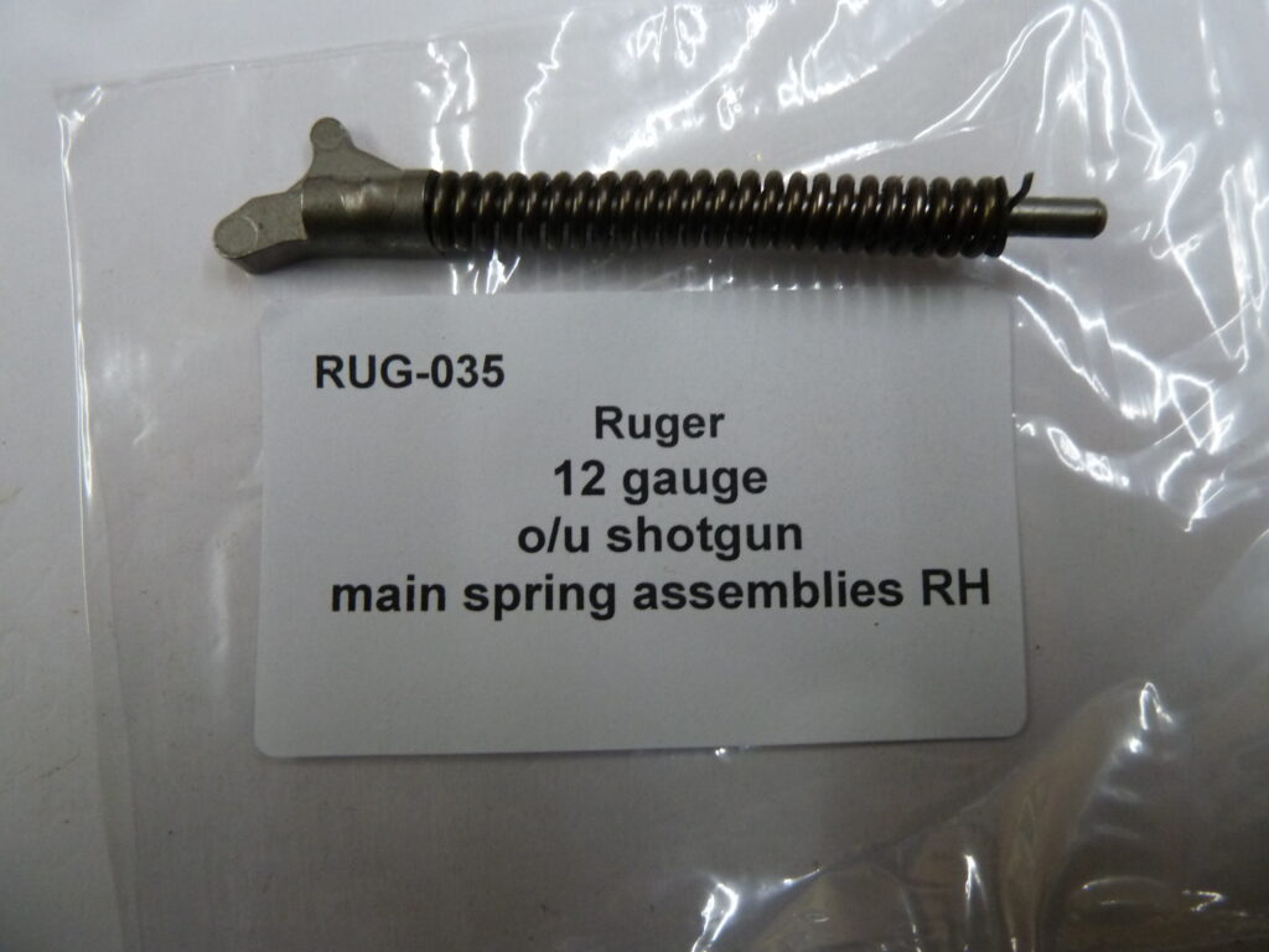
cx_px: 634
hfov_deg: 69.4
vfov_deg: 54.9
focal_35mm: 25
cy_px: 476
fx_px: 916
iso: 250
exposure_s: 1/30
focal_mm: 4.1
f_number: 3.3
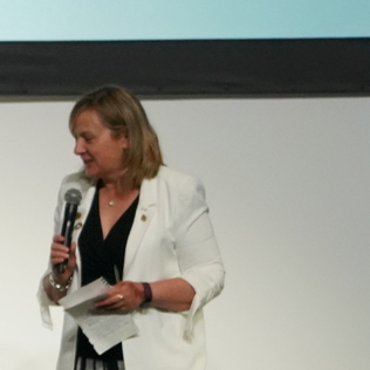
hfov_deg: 1.7
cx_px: -787
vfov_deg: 1.7
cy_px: 419
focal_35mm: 1027
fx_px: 12419
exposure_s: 1/250
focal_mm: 192
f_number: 5.6
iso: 4000
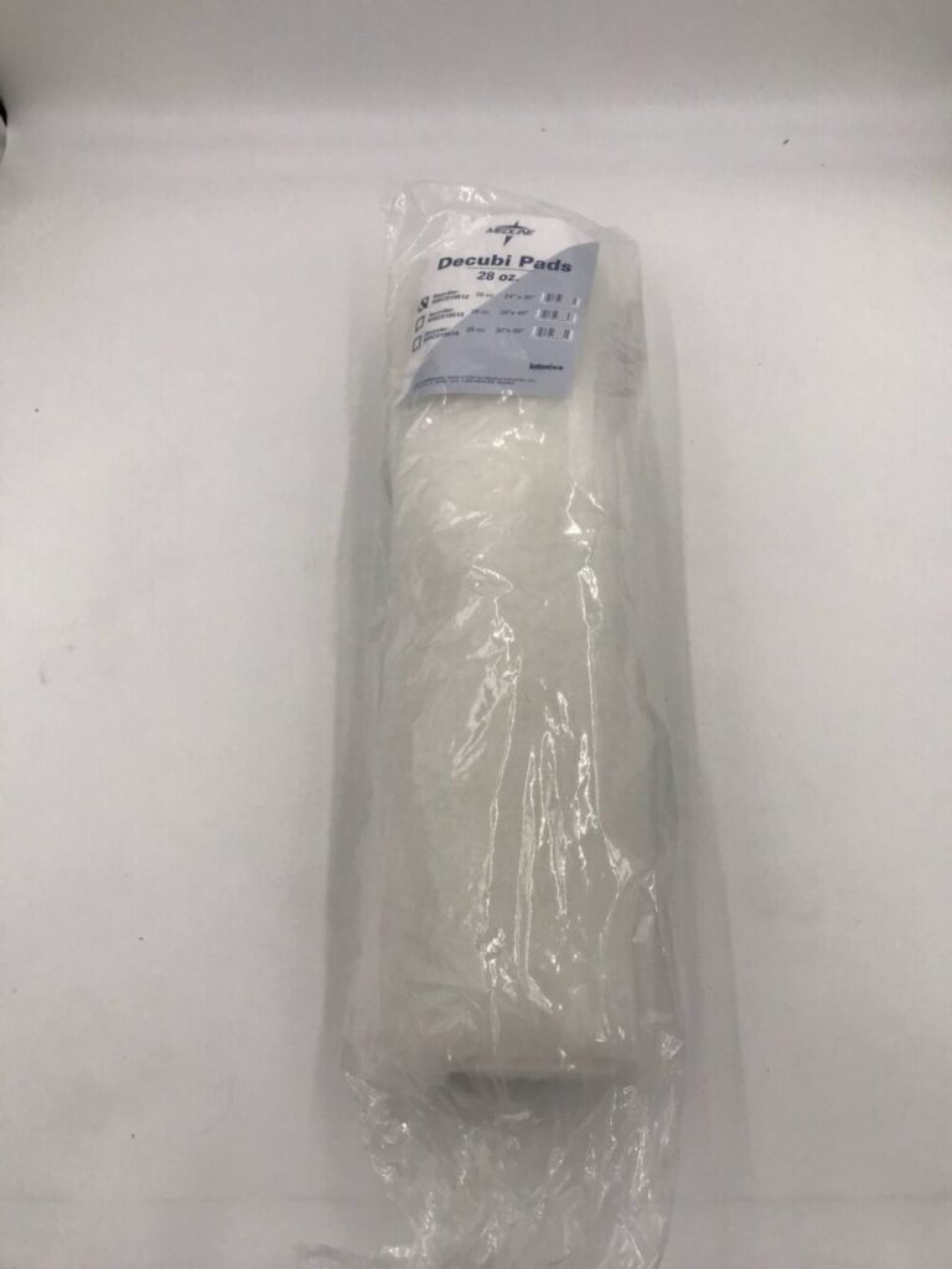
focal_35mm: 28
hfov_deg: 49.7
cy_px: 634
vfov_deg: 63.4
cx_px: 476
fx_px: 1027
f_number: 1.8
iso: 40
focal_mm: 3.99
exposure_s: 1/120
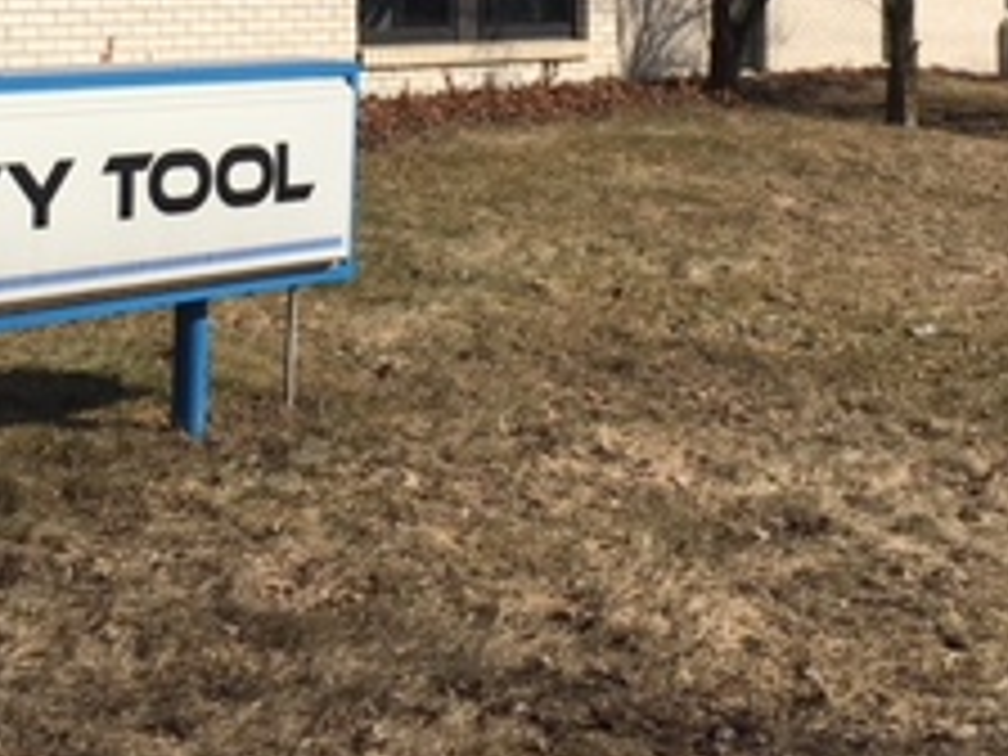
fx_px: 2417
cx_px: 315
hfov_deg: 23.4
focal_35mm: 83
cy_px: -148
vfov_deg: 17.0
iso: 25
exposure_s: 1/2653
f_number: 2.2
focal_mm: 4.15
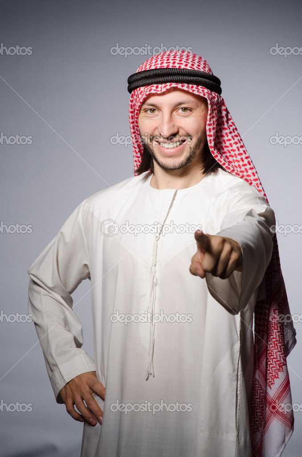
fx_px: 1612
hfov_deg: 10.7
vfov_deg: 16.1
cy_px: 228
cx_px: 151
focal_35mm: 128
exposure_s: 1/200
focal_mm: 85
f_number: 6.3
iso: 100
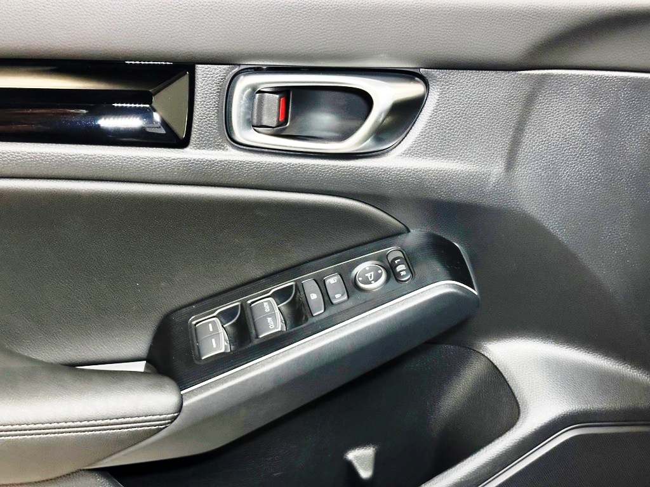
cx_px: 325
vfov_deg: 30.3
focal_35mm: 48
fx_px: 901
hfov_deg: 39.7
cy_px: 244
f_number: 1.78
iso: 640
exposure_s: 1/30
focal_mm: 6.86
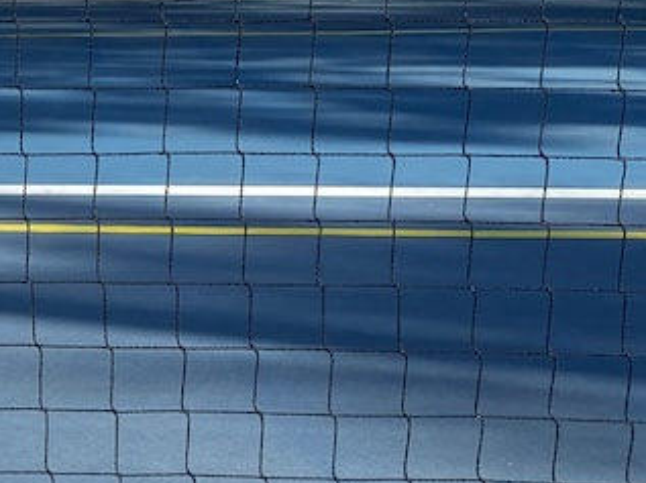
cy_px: 196
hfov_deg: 16.0
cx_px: -253
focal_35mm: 115
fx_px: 2144
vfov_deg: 12.8
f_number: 1.8
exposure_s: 1/2222
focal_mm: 4.25
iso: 32
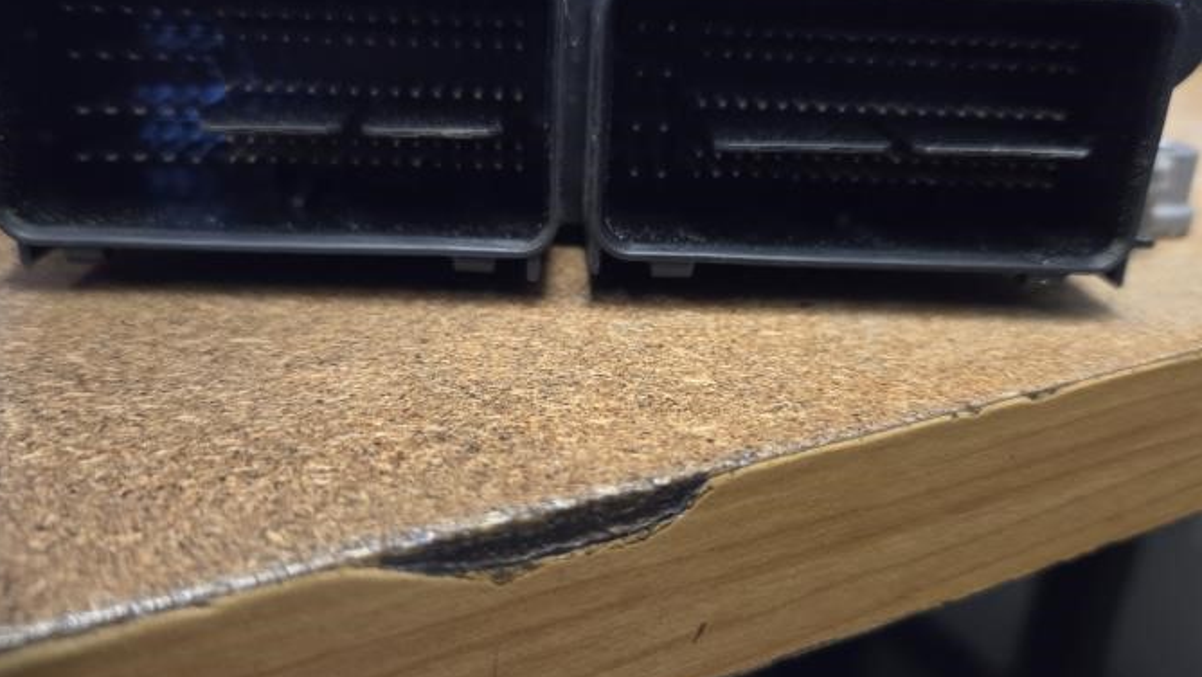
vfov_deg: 39.0
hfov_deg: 64.3
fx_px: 956
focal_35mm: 30
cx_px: 599
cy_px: 344
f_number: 1.8
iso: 1000
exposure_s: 1/60
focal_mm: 5.4
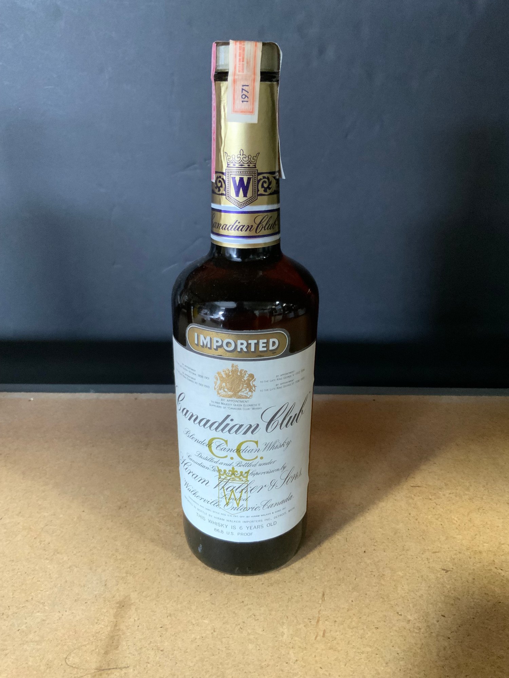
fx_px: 569
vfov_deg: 61.7
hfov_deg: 48.2
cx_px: 254
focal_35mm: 29
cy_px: 339
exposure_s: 1/35
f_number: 1.8
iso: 320
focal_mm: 3
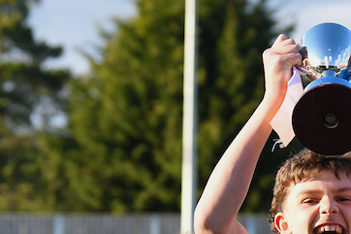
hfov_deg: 8.8
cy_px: 377
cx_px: 332
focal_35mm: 232
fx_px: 2261
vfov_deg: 5.8
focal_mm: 70
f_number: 3.5
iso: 500
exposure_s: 1/1600
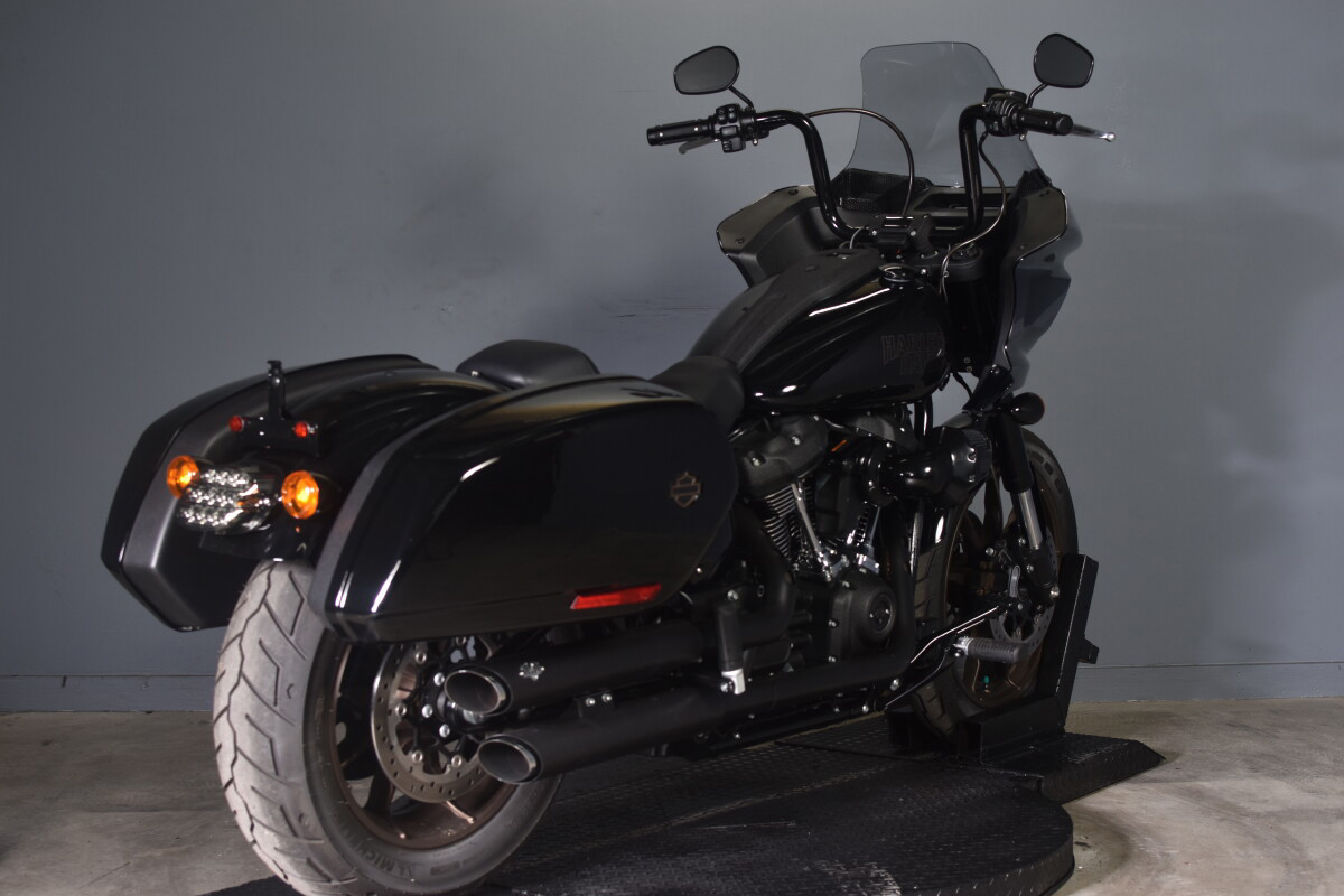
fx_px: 1960
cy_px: 448
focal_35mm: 52
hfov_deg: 37.9
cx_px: 672
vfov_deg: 25.8
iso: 200
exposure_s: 1/80
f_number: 4.5
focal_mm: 35
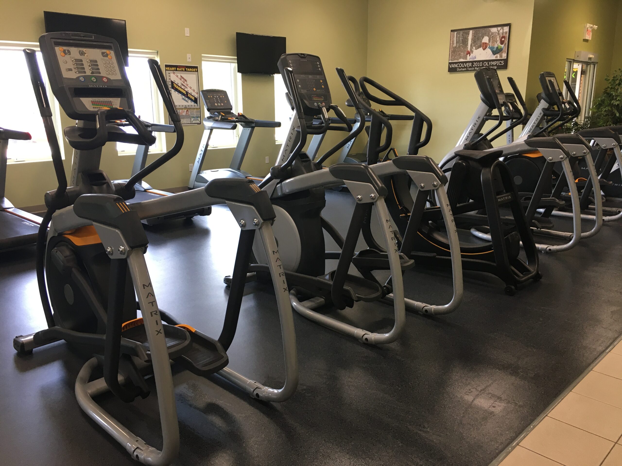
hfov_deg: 61.7
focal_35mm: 29
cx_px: 311
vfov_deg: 48.2
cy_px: 233
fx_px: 521
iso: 64
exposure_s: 1/30
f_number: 2.2
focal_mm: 4.15
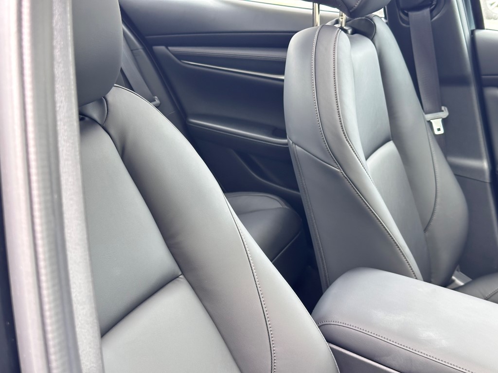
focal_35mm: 48
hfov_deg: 39.7
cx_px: 249
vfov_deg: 30.3
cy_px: 186
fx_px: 691
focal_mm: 6.86
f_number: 1.78
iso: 80
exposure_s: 1/85
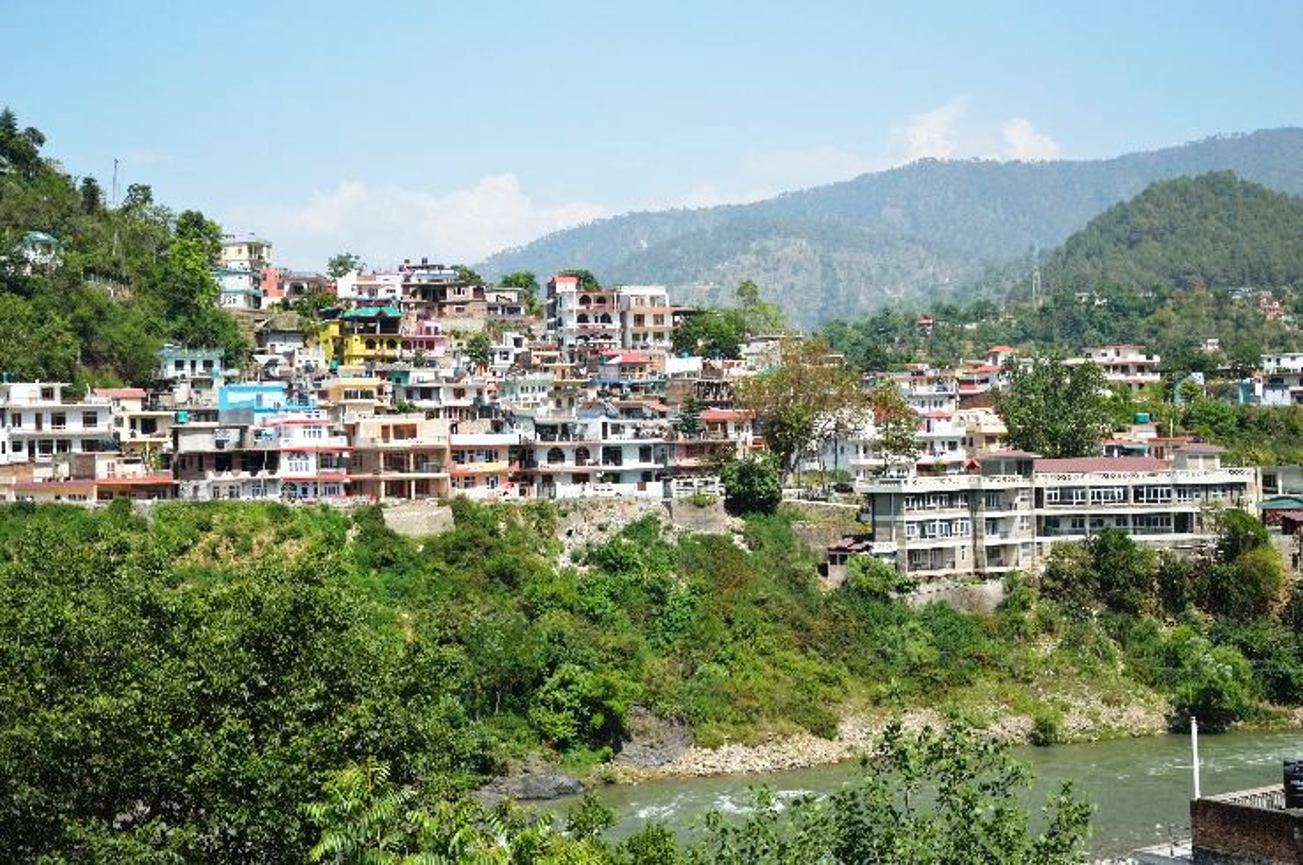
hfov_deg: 38.9
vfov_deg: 26.4
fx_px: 1843
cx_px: 652
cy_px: 432
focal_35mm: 51
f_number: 5.6
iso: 400
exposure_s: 1/1250
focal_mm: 34
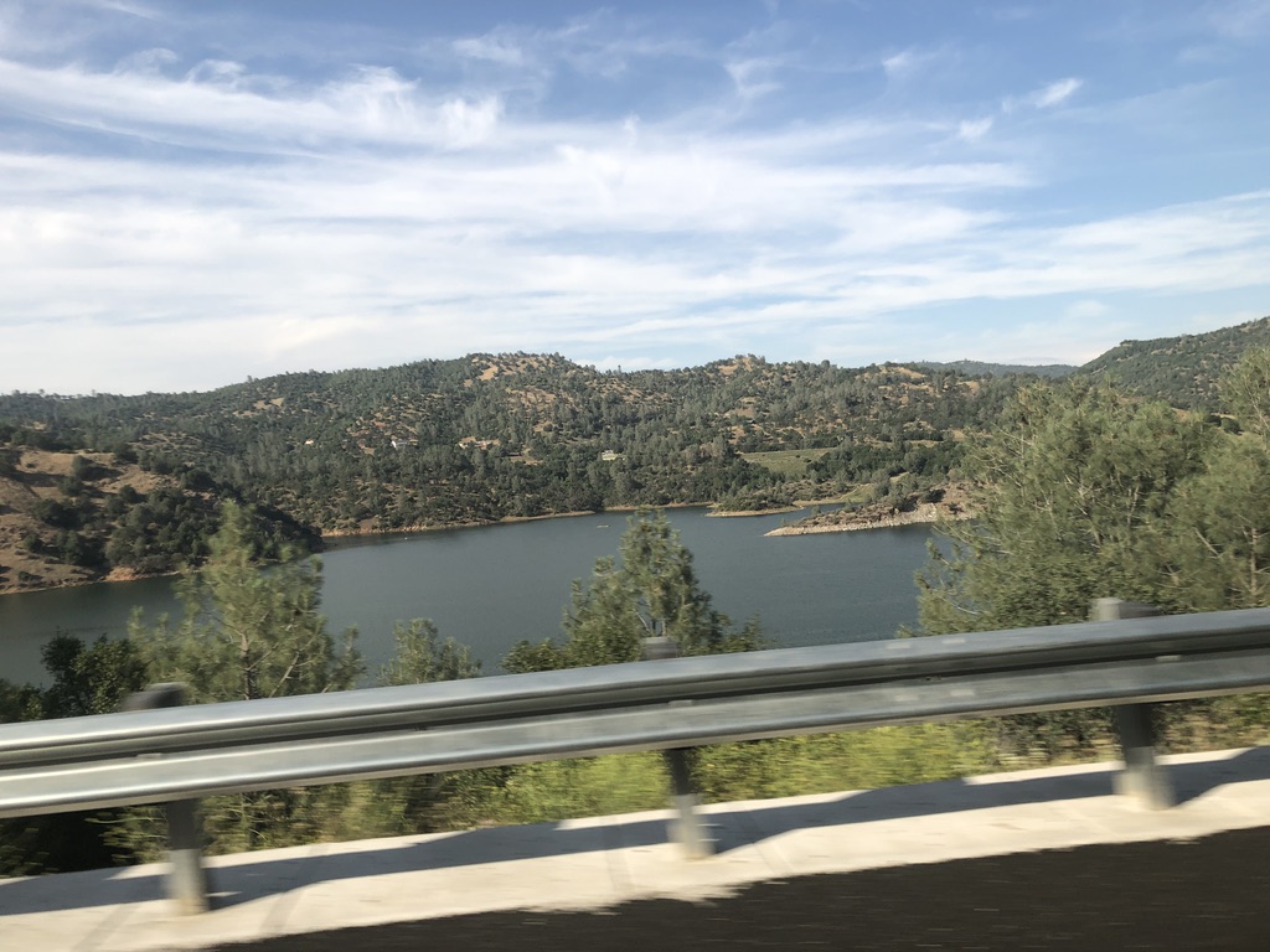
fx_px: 1027
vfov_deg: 49.7
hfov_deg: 63.4
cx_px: 635
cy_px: 476
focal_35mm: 28
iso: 20
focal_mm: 4
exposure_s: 1/289
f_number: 1.8
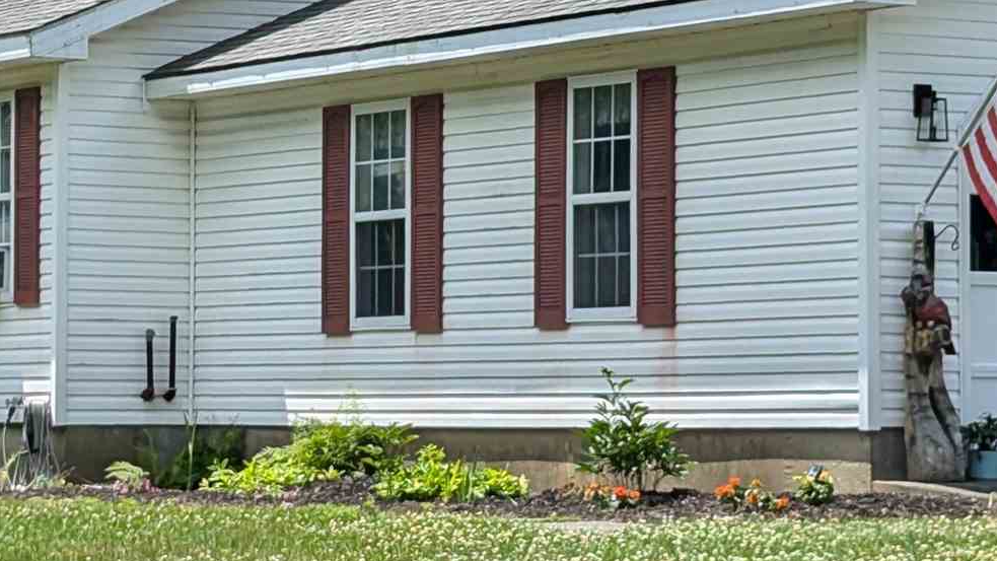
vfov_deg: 7.4
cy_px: 161
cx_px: 559
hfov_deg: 13.2
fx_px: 4309
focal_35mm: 163
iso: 44
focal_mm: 6.81
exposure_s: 1/2375
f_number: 1.85
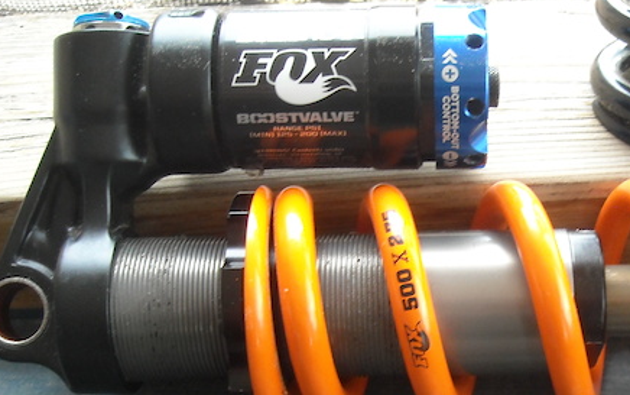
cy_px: 308
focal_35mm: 68
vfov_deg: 19.0
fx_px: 1168
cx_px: 488
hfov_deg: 29.6
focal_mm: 5.7
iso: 183
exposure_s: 1/60
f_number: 2.8
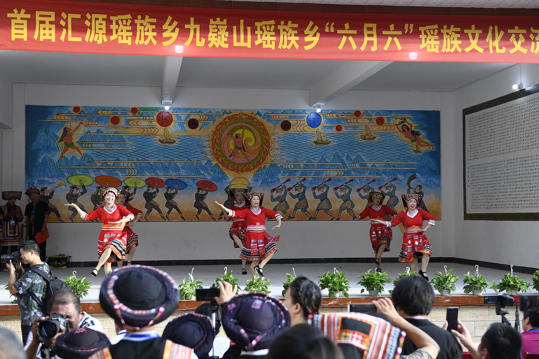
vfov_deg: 24.2
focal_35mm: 56
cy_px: 180
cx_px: 270
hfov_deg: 35.6
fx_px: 838
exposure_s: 1/160
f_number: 4
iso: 200
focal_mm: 56
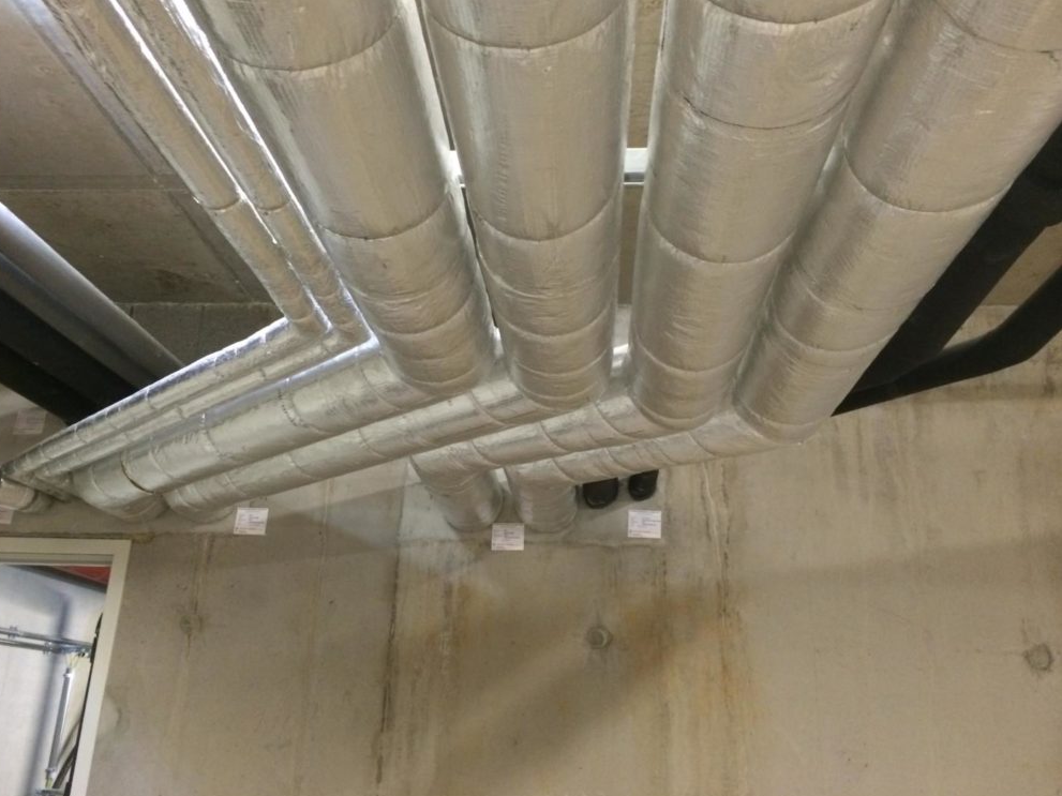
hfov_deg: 58.3
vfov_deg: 45.4
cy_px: 392
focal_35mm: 31
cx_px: 515
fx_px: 951
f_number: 2.2
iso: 320
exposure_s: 1/24
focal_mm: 4.12
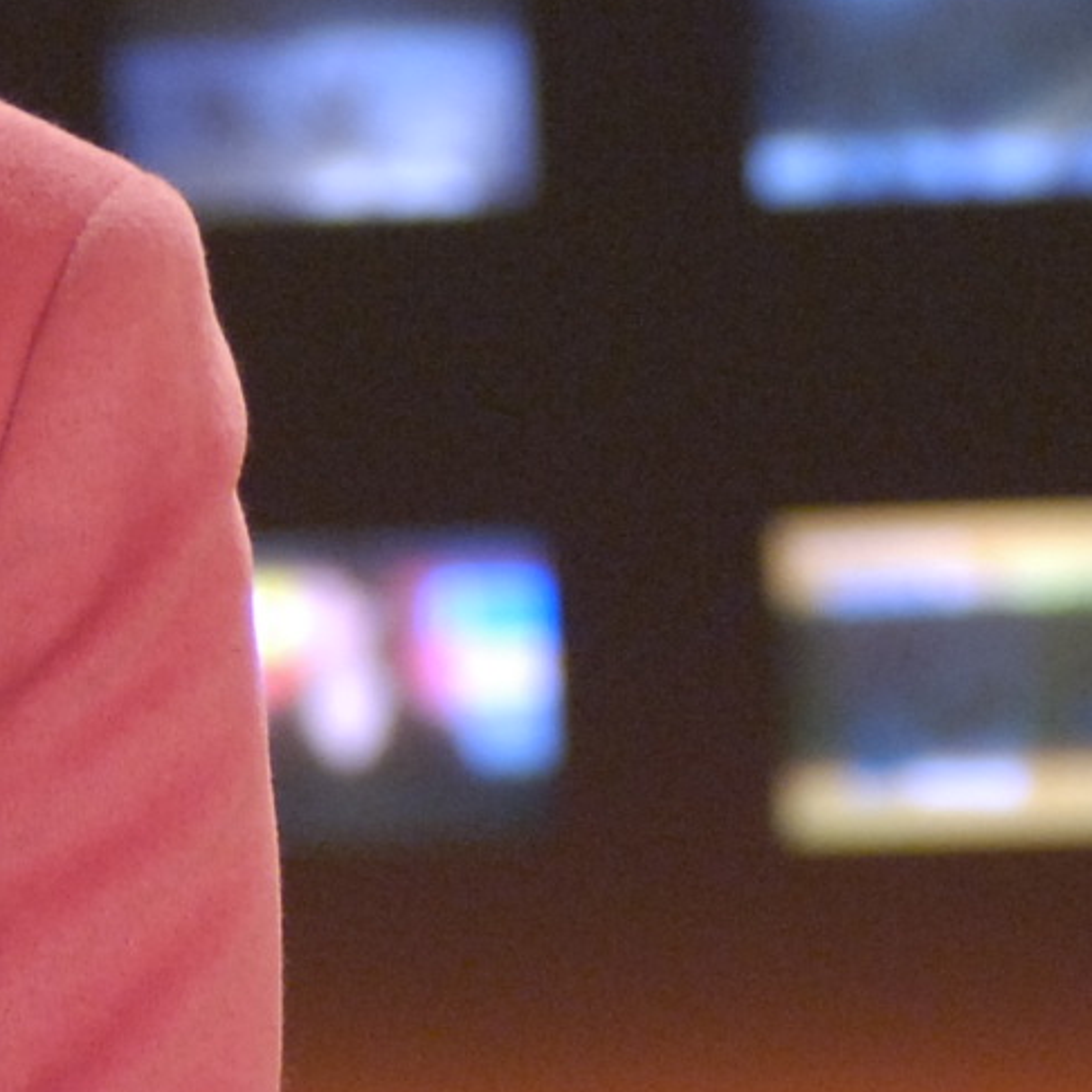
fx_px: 21057
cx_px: -380
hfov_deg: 3.0
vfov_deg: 3.0
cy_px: 155
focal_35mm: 590
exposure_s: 1/100
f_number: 4.5
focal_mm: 70
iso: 640
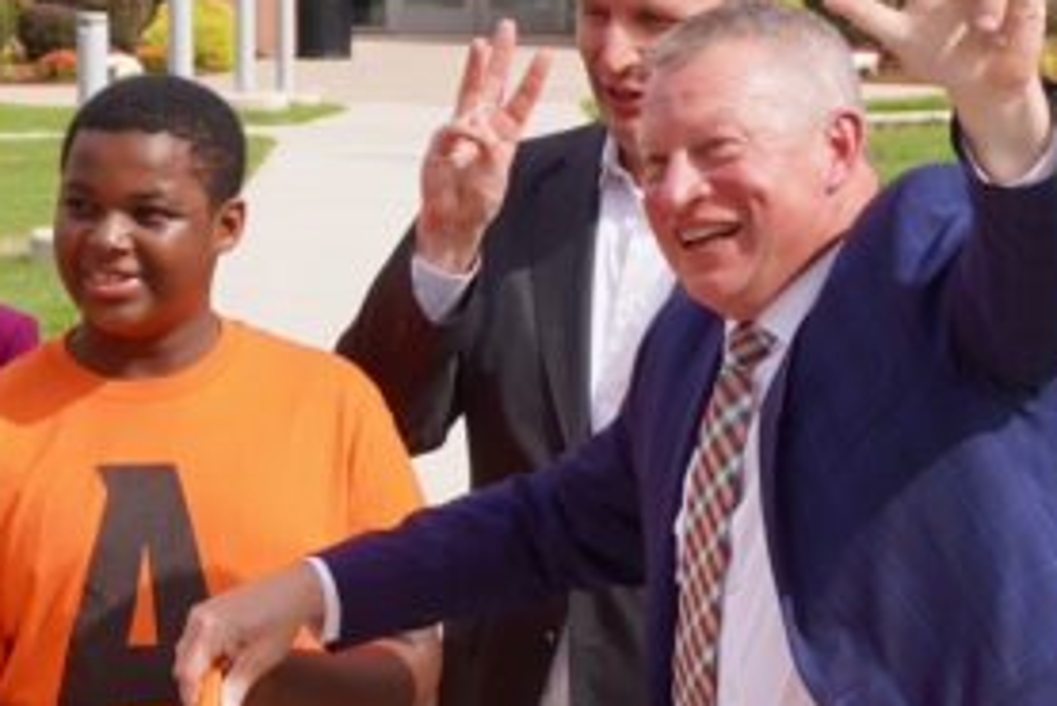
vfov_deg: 7.3
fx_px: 5527
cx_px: 351
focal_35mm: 188
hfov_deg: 10.9
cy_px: 534
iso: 100
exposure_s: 1/500
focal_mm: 29
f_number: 5.6
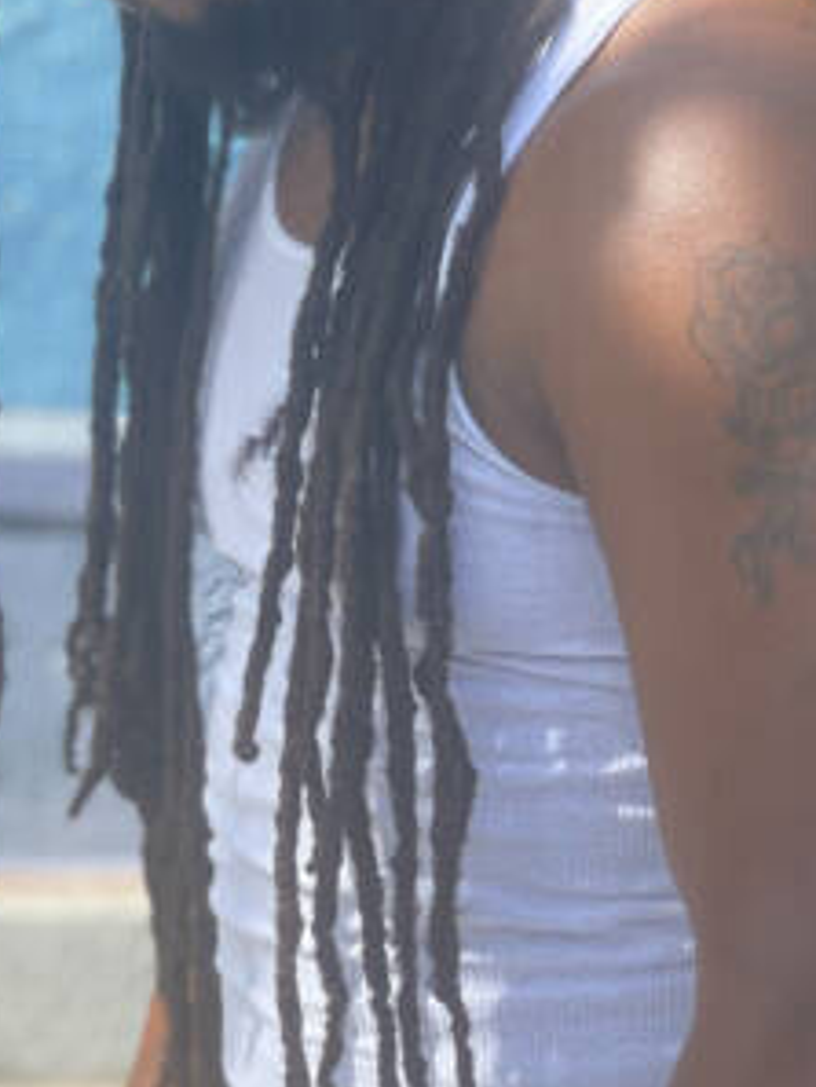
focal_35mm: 151
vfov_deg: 13.1
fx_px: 4743
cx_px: 262
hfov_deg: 9.8
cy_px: 615
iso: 32
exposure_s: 1/367
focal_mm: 7.5
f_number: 2.2
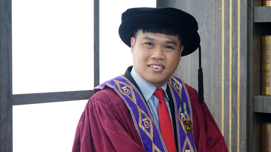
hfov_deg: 30.6
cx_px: 145
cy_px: 125
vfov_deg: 17.3
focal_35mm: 69
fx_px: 496
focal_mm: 45
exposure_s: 1/80
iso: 1000
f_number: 4.5
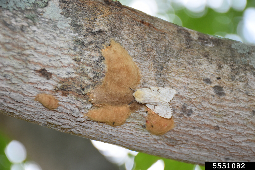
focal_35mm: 128
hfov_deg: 16.1
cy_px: 85
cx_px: 128
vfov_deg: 10.8
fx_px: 903
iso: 800
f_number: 5.3
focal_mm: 85
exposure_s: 1/80
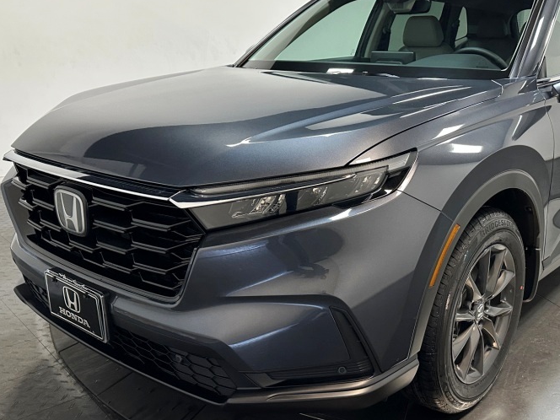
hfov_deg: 49.8
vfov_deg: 38.7
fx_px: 599
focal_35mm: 37
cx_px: 334
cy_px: 211
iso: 400
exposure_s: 1/60
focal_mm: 6.86
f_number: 1.78
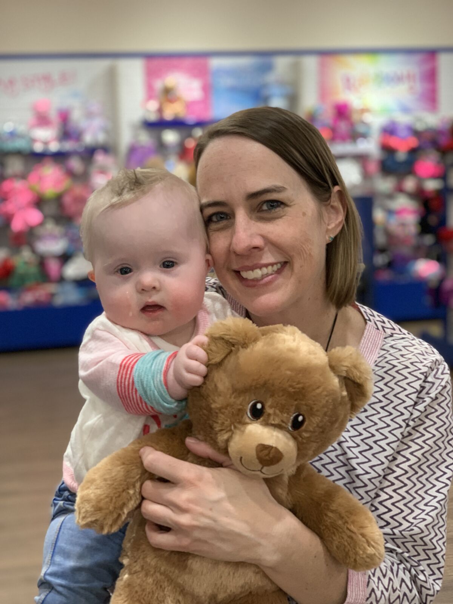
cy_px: 302
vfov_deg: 36.8
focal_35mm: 52
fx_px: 907
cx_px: 226
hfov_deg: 28.0
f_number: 2.4
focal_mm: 6
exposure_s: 1/60
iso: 200
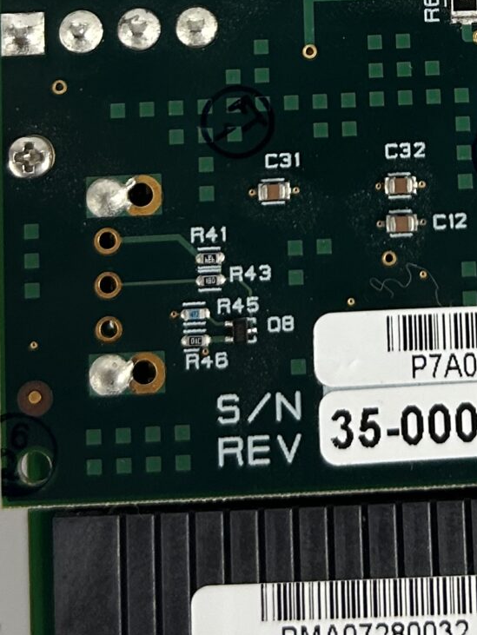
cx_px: 473
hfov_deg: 15.9
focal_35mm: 91
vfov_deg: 20.5
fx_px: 1670
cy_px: -58
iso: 125
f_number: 1.5
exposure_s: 1/120
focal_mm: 5.7
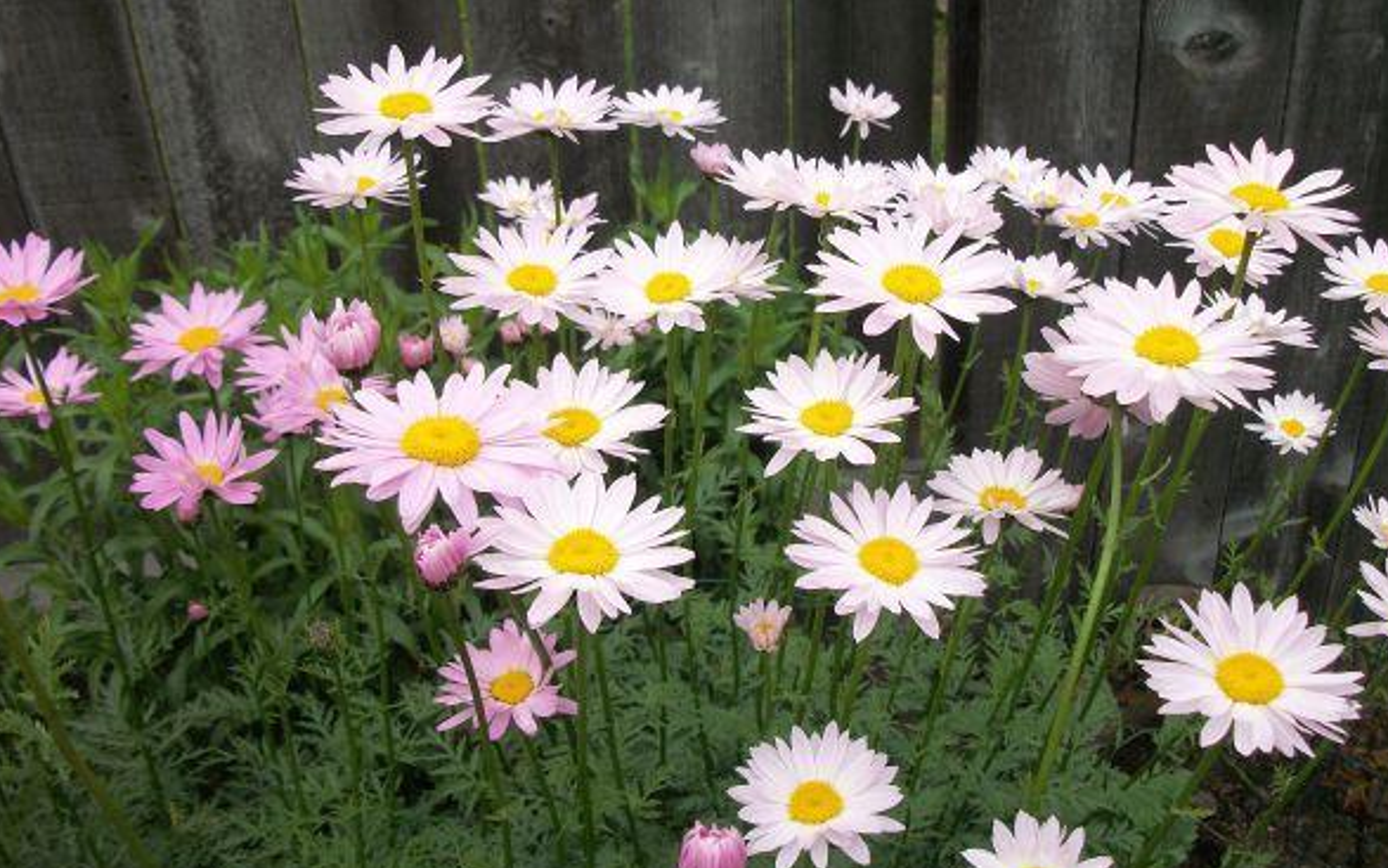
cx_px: 738
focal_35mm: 37
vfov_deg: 34.4
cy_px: 409
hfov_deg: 52.7
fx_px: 1400
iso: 80
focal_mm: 5.7
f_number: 2.9
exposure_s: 1/400
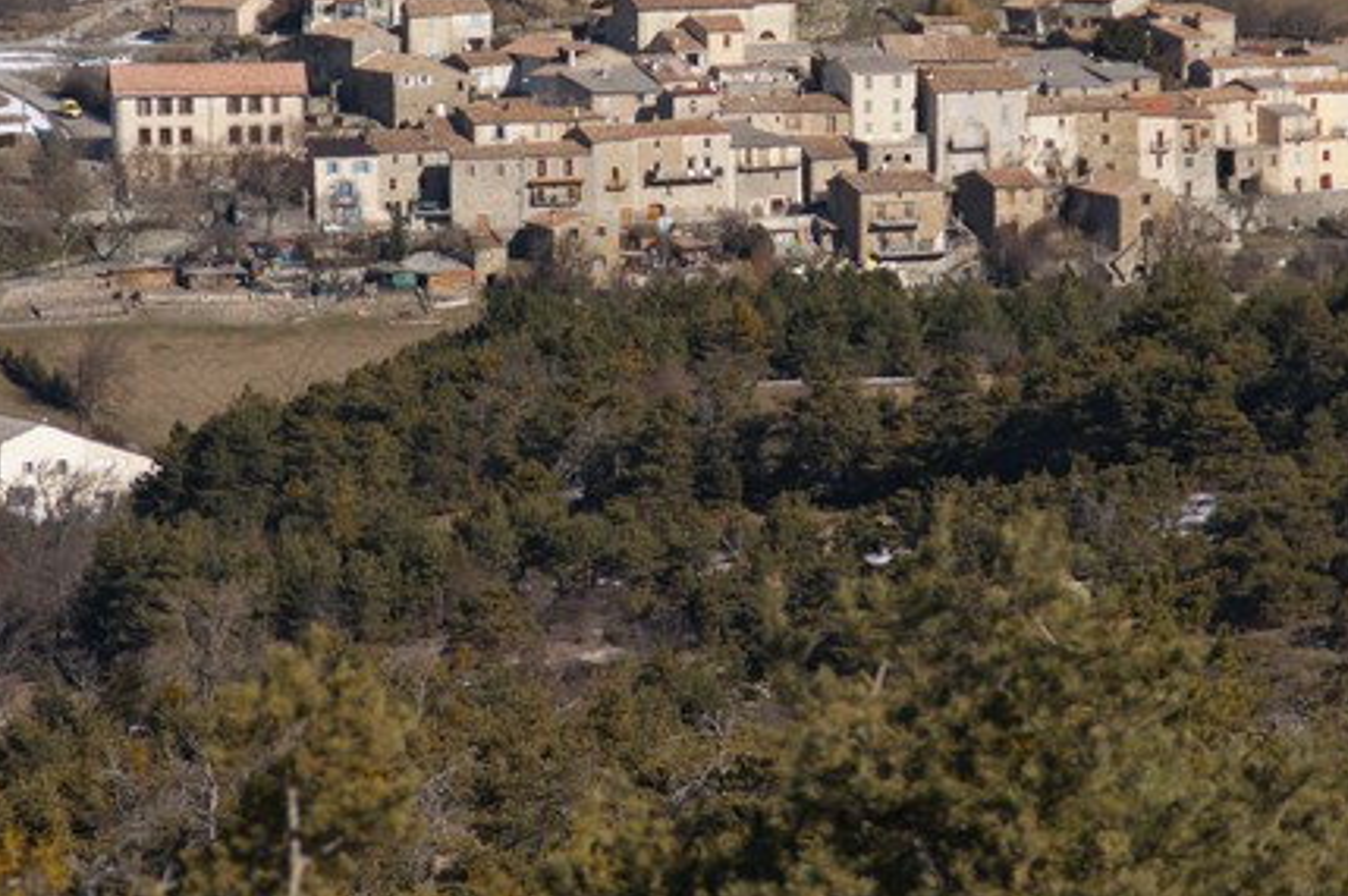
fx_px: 13614
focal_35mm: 364
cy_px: 176
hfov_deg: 5.7
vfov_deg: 3.8
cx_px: 729
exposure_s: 1/200
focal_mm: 130
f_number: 6.3
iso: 100
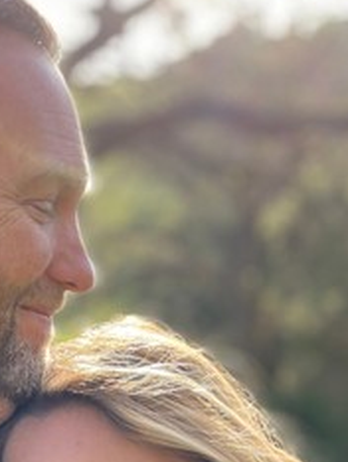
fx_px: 950
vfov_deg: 25.8
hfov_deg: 20.3
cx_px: 32
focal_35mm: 71
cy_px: 476
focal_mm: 4.2
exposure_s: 1/326
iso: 32
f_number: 1.6
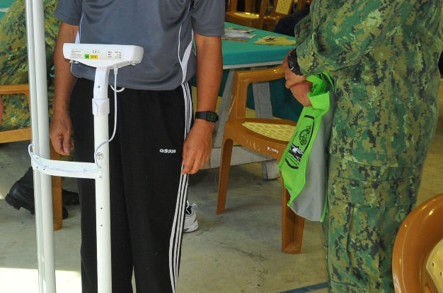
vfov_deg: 18.1
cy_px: 32
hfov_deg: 27.1
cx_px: 122
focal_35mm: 74
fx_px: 909
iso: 640
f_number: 6.3
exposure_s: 1/60
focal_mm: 24
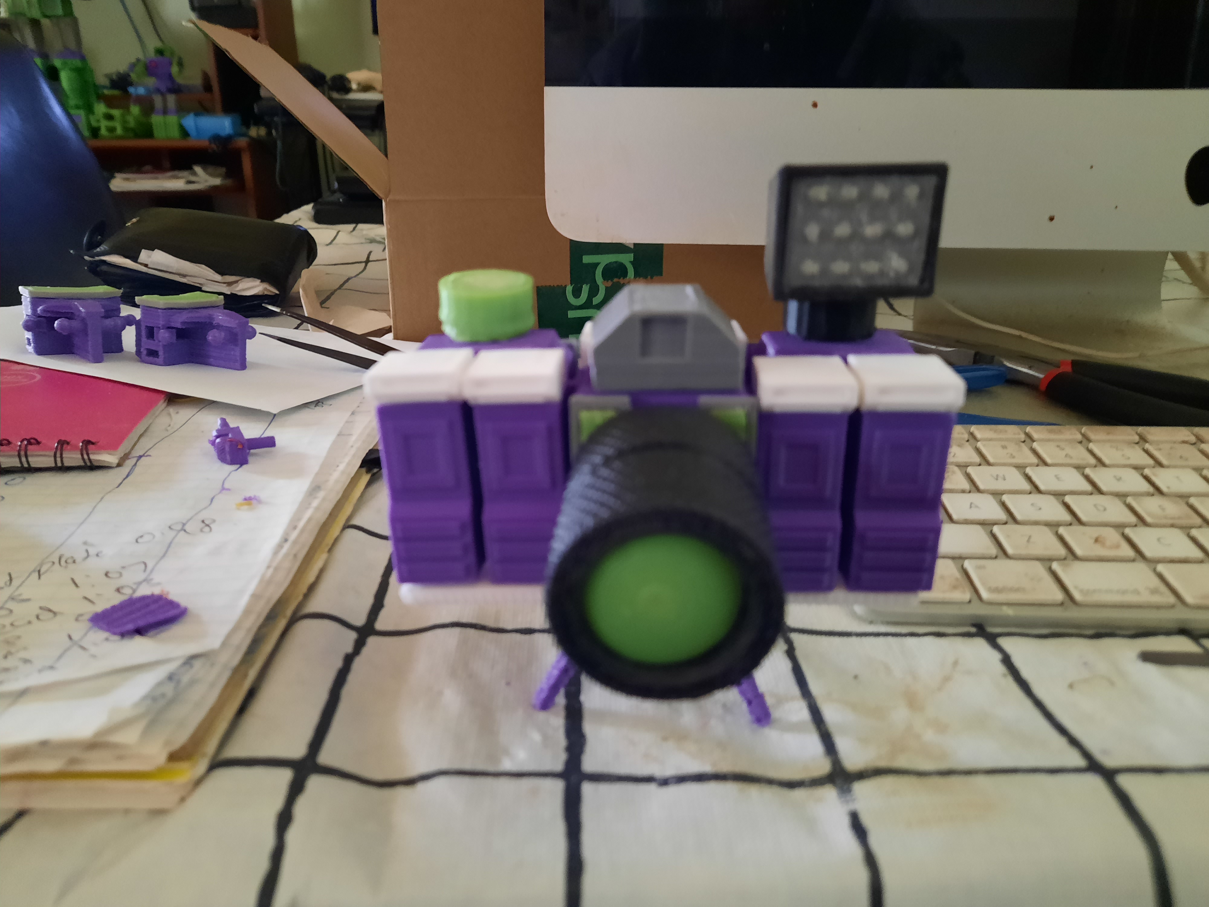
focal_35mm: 25
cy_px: 454
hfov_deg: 69.4
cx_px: 604
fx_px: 873
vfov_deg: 54.9
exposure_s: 1/20
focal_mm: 4.6
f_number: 2
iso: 640
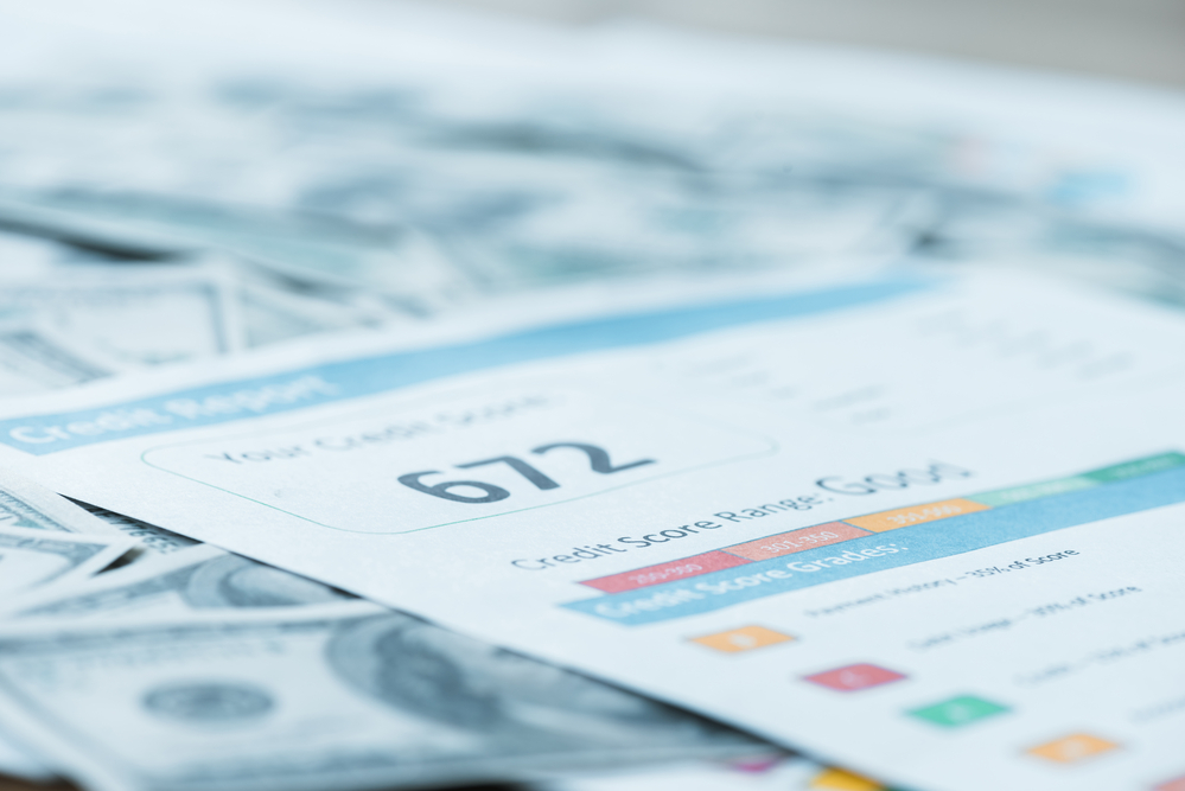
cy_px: 396
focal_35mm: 105
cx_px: 592
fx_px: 3458
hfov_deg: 19.4
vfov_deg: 13.1
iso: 100
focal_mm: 105
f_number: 9
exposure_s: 1/10
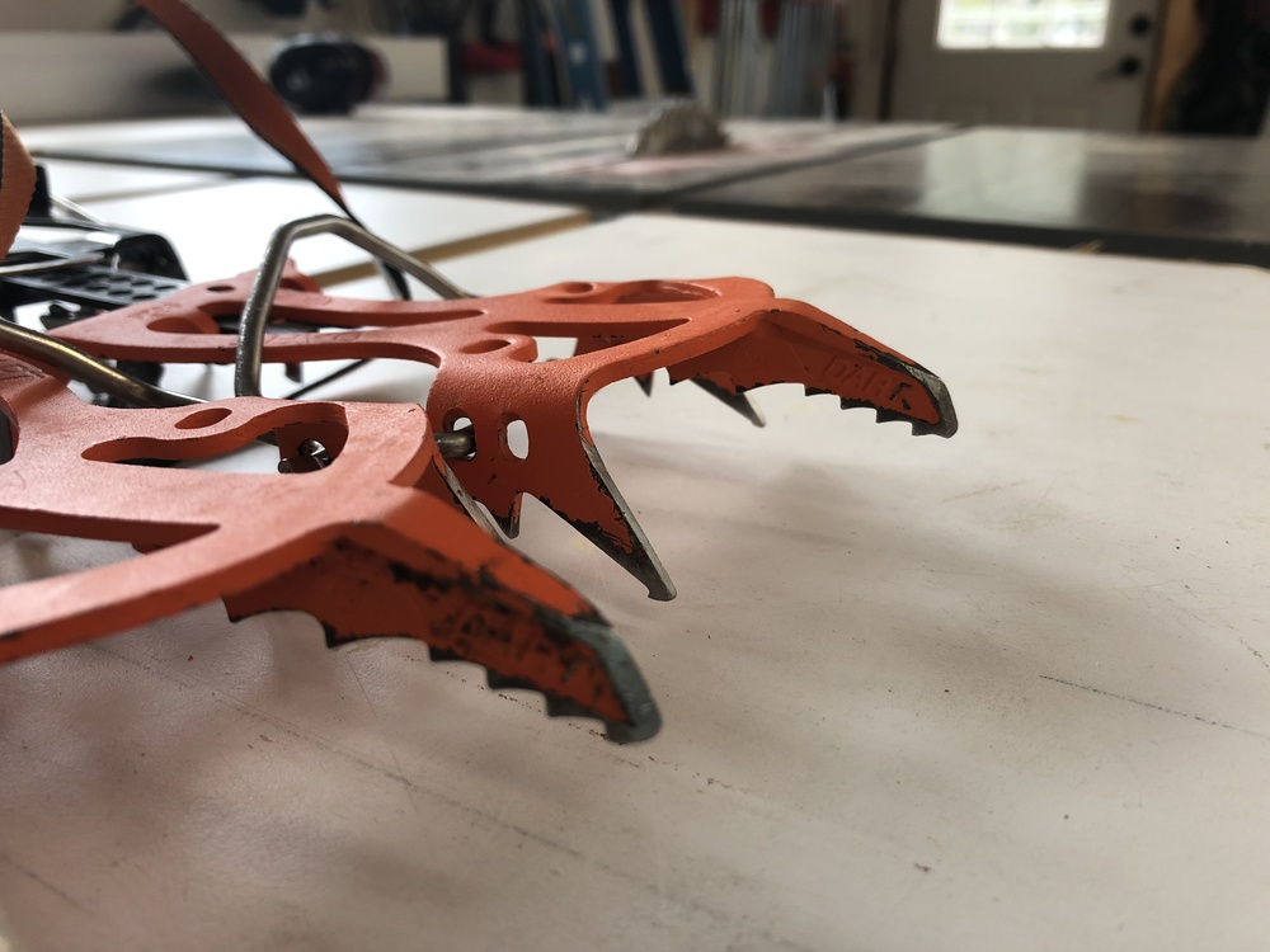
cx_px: 635
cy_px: 476
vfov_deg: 49.7
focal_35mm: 28
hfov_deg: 63.4
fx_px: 1027
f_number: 1.8
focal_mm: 3.99
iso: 25
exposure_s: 1/40
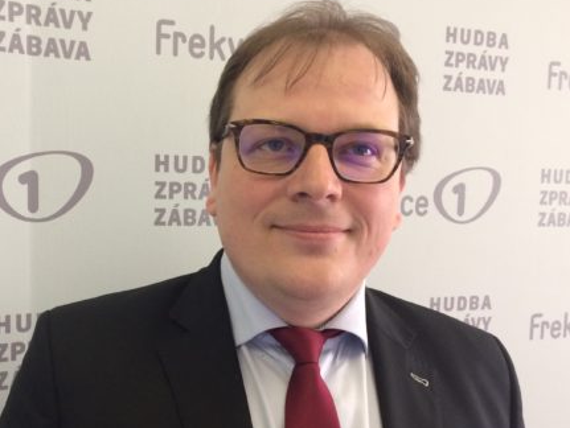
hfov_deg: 44.9
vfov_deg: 35.0
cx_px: 181
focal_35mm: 41
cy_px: 262
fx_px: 676
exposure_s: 1/33
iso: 250
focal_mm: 4.15
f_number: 2.2
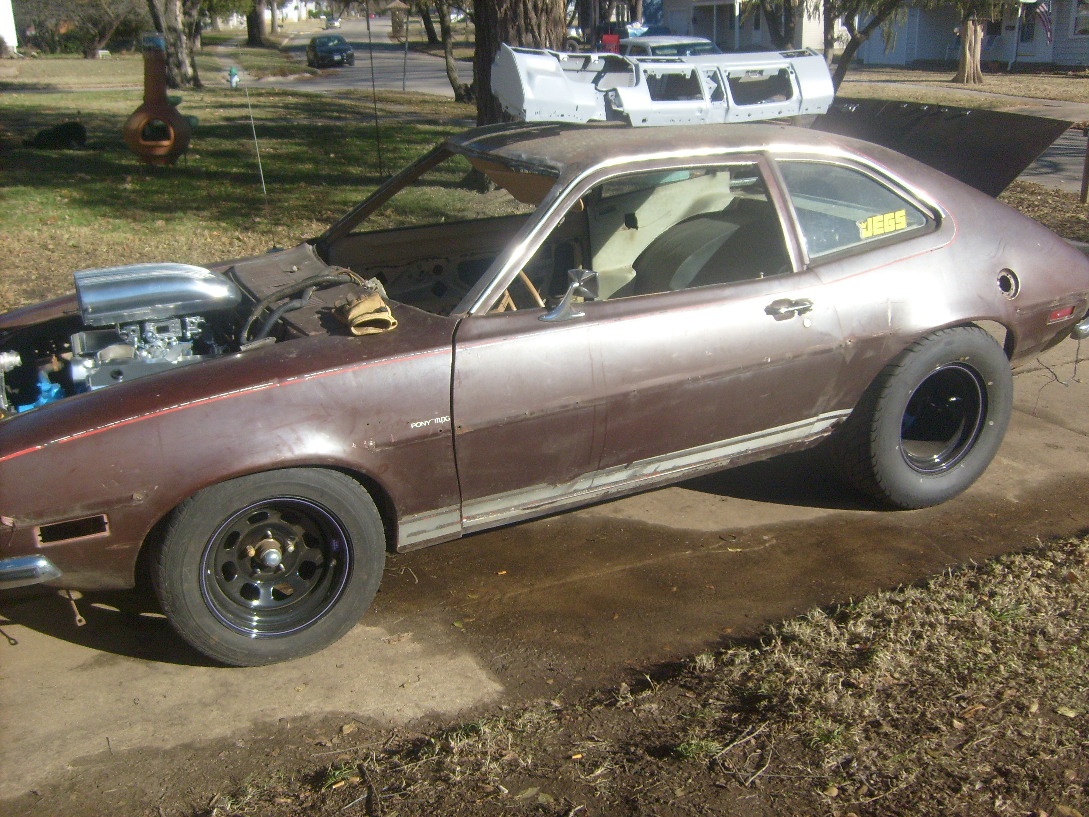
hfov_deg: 52.6
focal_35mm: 35
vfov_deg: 40.7
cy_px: 408
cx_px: 544
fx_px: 1101
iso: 80
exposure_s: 1/250
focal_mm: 5.8
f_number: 7.1
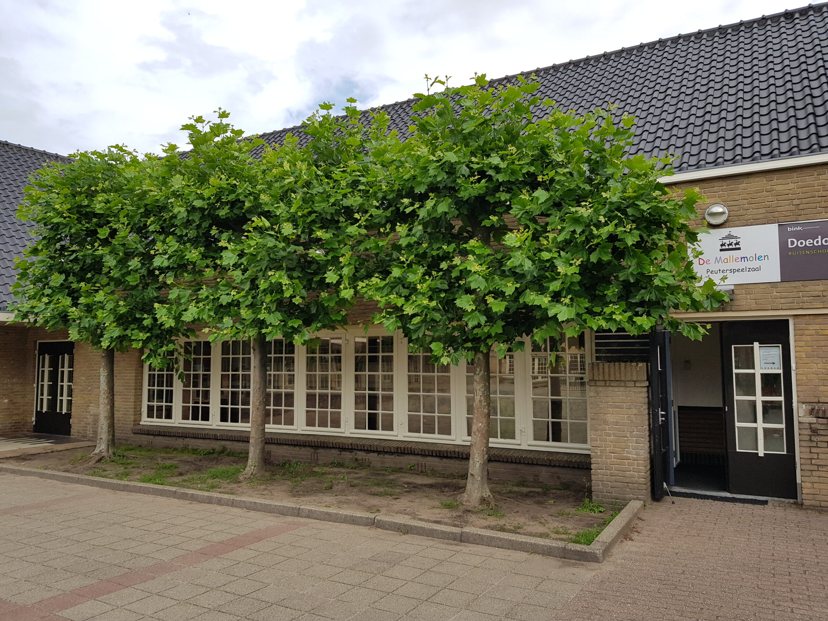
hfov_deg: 67.3
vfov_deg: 53.1
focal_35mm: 26
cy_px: 310
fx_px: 622
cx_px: 414
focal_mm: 4.2
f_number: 1.7
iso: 40
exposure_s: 1/1428
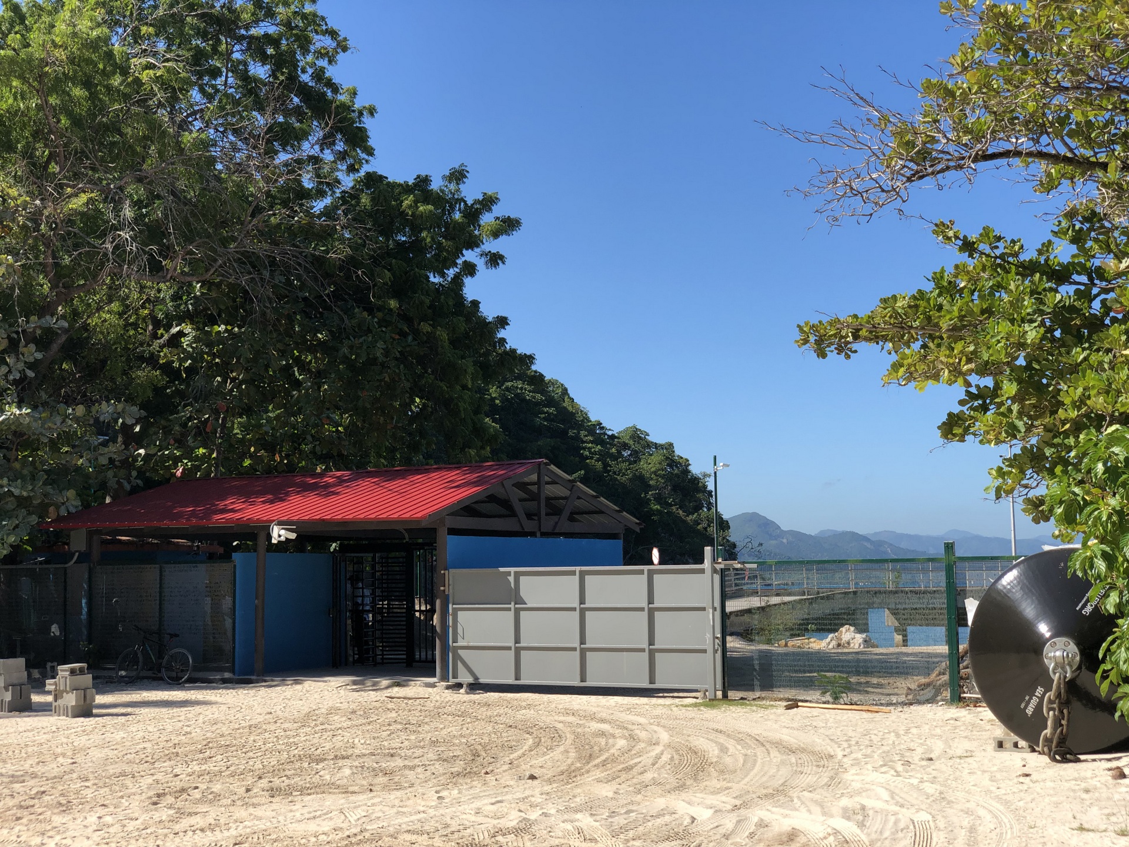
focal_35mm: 52
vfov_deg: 28.0
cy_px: 424
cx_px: 564
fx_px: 1696
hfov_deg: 36.8
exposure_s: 1/873
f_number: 2.4
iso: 16
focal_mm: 6
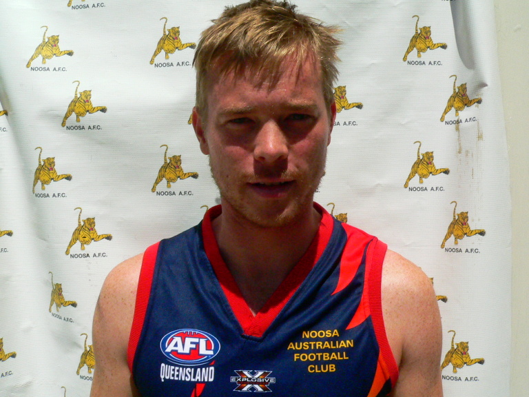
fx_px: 550
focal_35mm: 36
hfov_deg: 51.4
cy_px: 198
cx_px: 264
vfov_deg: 39.7
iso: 400
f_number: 8
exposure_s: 1/2000
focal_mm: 6
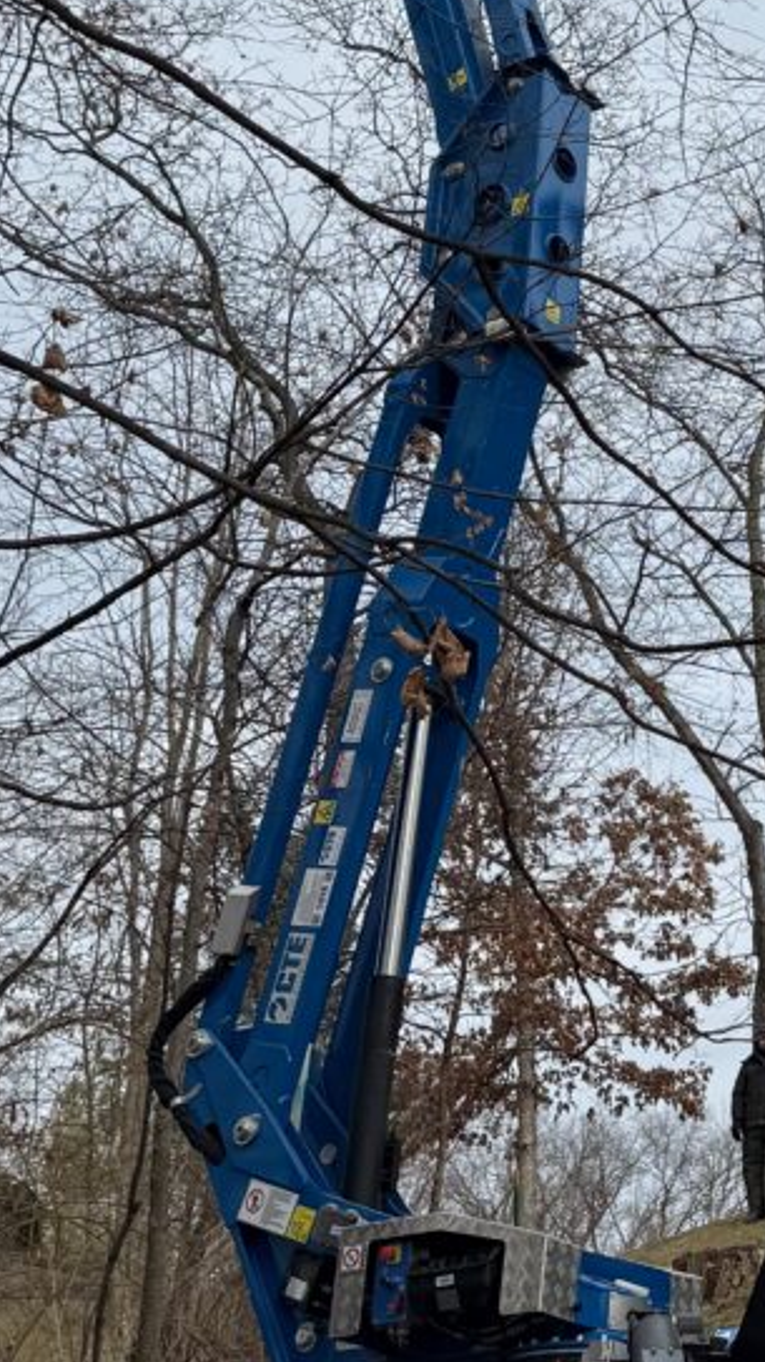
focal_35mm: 74
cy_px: 364
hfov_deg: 15.6
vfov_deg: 28.2
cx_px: 948
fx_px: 2671
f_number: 1.78
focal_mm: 6.76
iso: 80
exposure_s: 1/3584
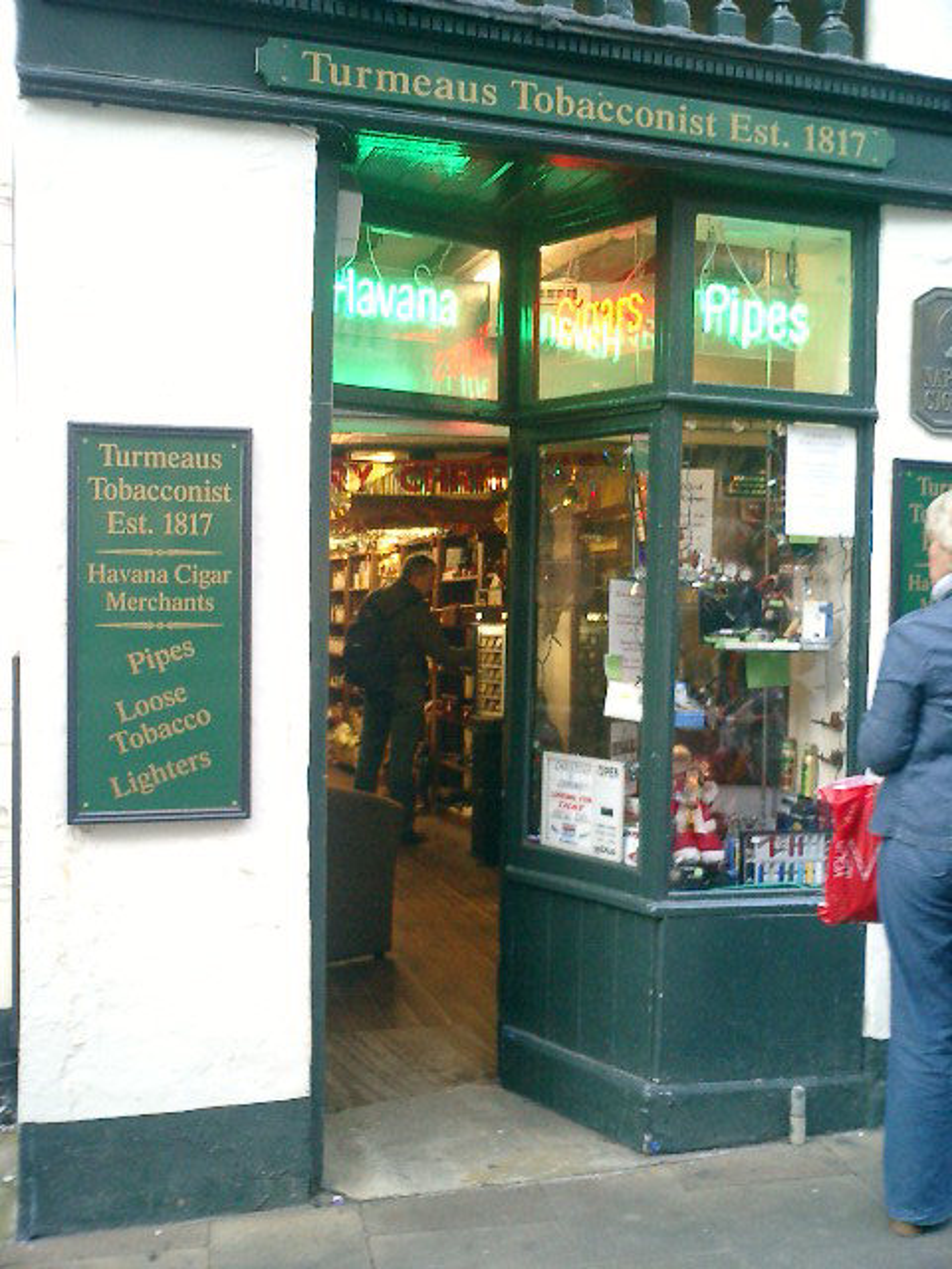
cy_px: 634
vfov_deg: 51.4
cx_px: 476
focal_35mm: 36
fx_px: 1320
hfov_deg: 39.7
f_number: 3.2
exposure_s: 1/50
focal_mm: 7.5
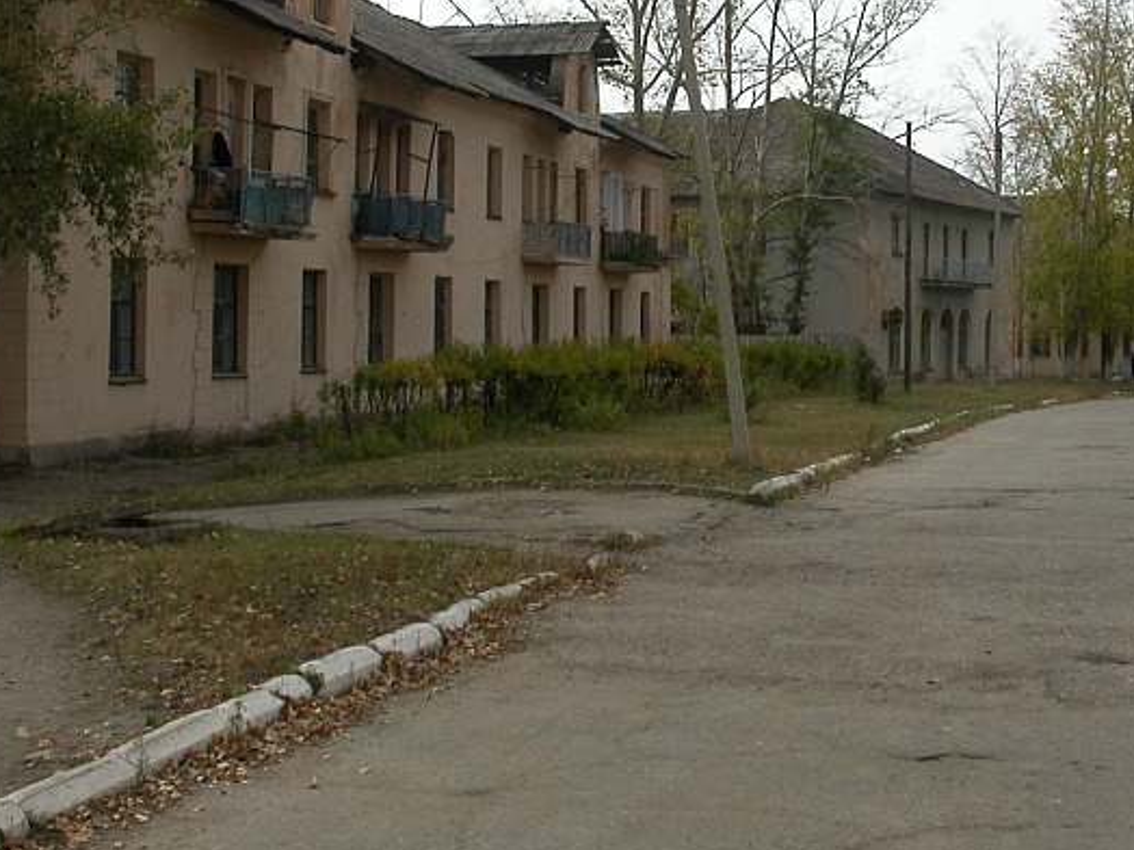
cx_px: 652
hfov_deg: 31.1
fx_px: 2031
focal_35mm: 62
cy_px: 310
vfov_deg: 23.6
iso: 100
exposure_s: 1/374
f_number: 7.5
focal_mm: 7.85
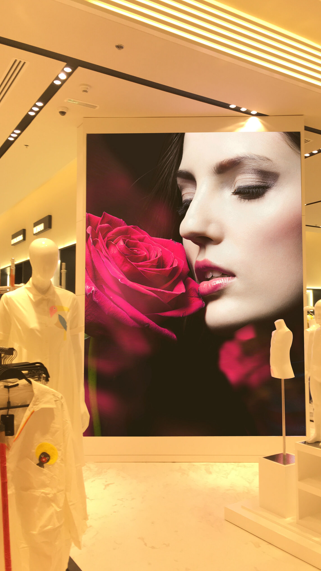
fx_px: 484
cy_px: 284
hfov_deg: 36.5
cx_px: 200
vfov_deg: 61.0
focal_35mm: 32
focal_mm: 4.15
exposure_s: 1/100
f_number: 2.2
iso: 32
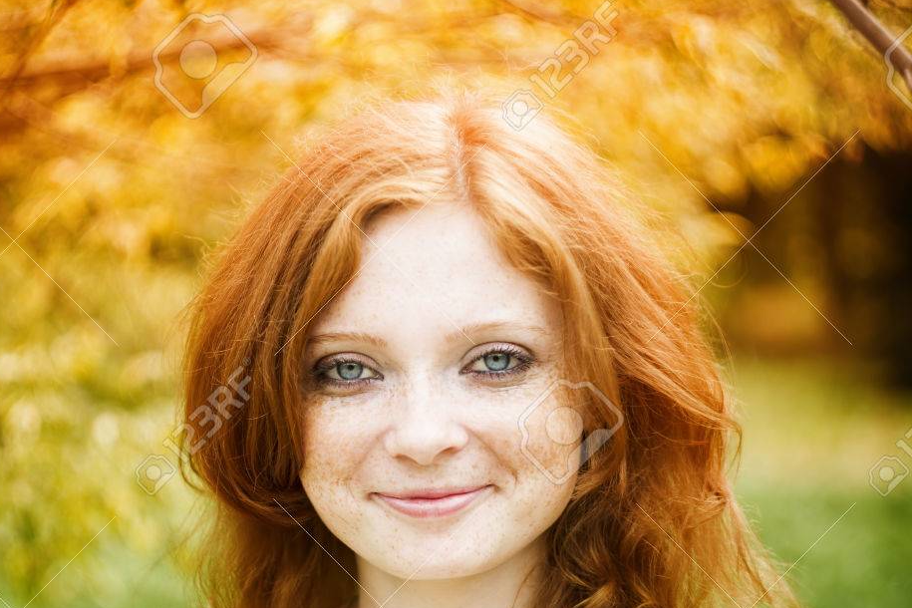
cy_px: 391
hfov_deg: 28.4
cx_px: 380
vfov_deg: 19.1
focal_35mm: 71
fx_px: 1799
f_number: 1.7
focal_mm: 50
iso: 200
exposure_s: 1/800
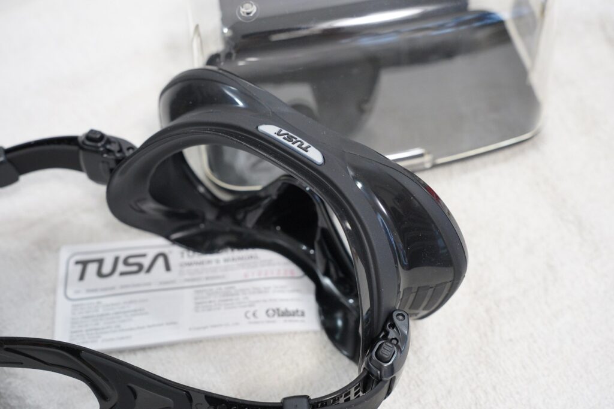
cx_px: 307
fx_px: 784
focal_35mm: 46
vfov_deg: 29.2
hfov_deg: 42.8
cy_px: 204
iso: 2500
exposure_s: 1/125
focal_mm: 46
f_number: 5
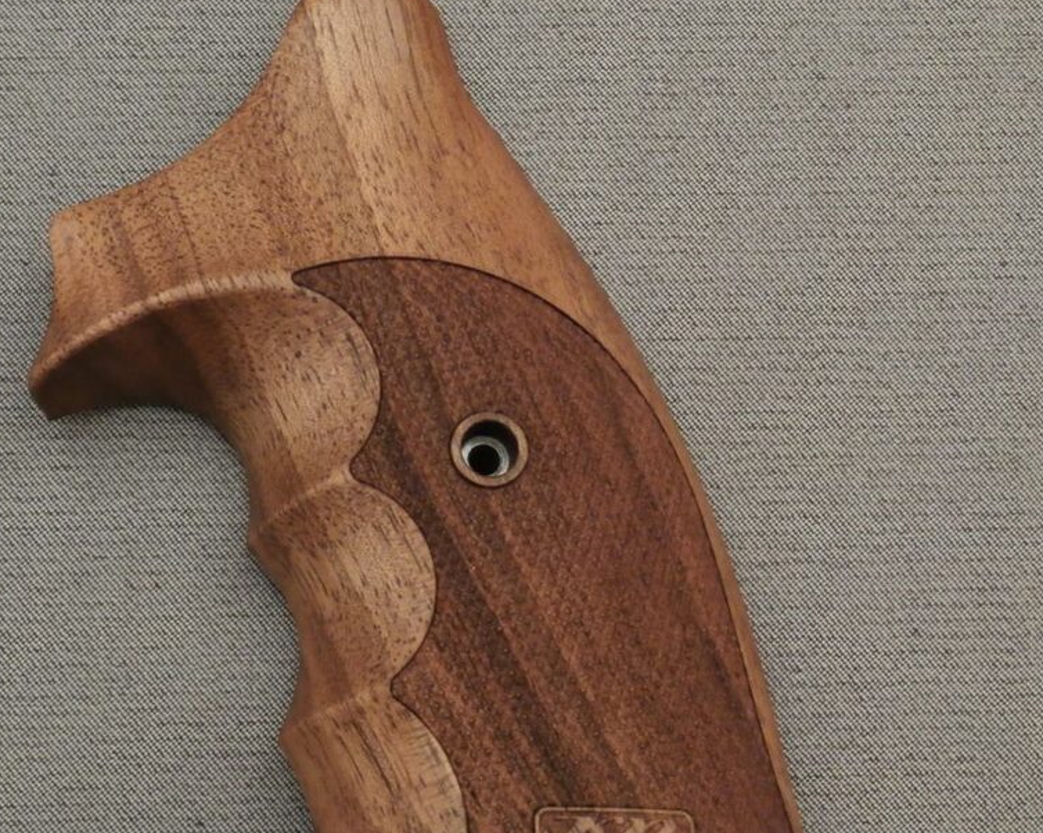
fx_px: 2253
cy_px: 470
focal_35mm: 73
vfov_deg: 21.0
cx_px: 427
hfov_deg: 26.0
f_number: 4.1
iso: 400
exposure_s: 1/20
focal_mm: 9.76
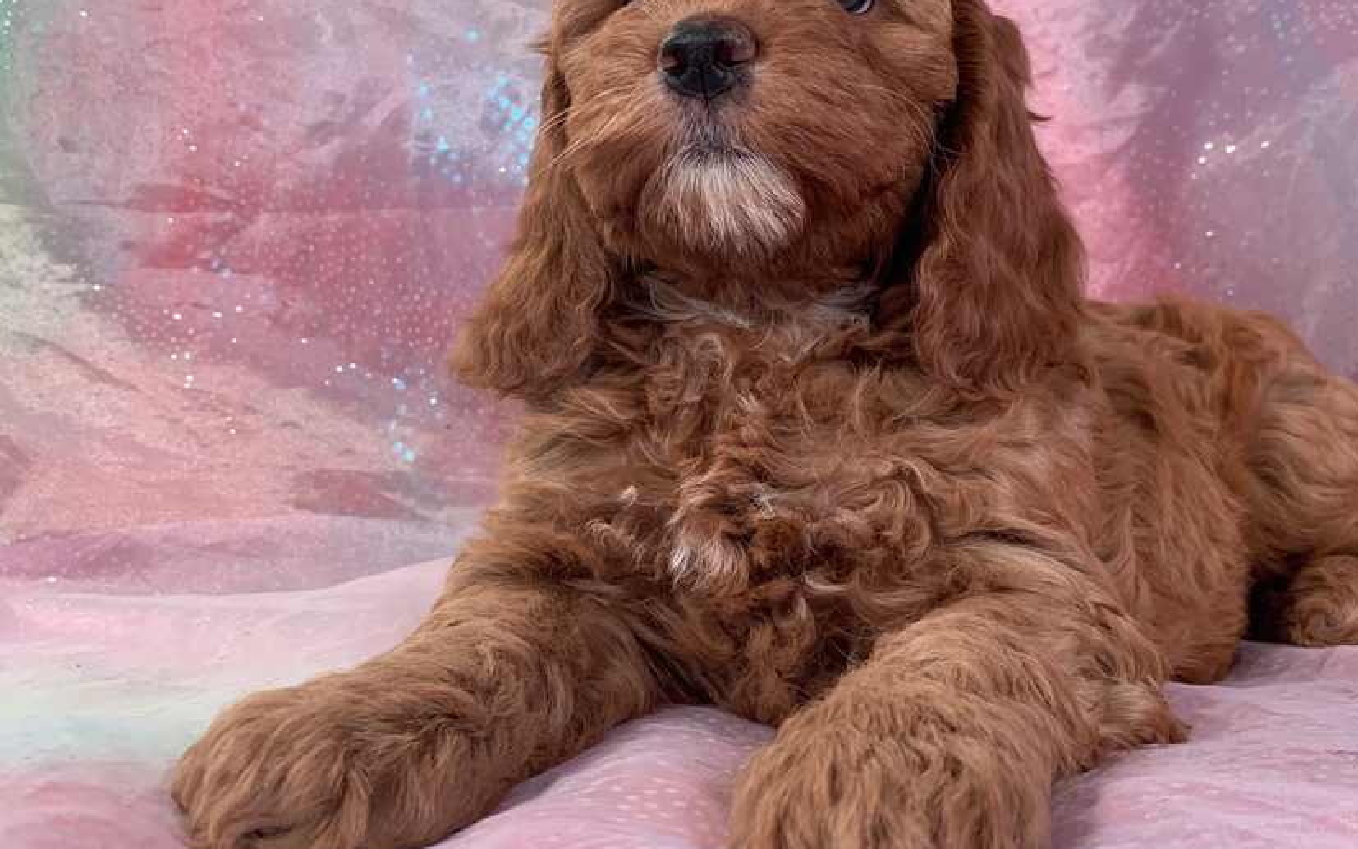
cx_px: 775
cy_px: 287
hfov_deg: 49.1
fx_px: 1480
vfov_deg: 31.8
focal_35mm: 40
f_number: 1.8
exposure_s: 1/120
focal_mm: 4.25
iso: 100
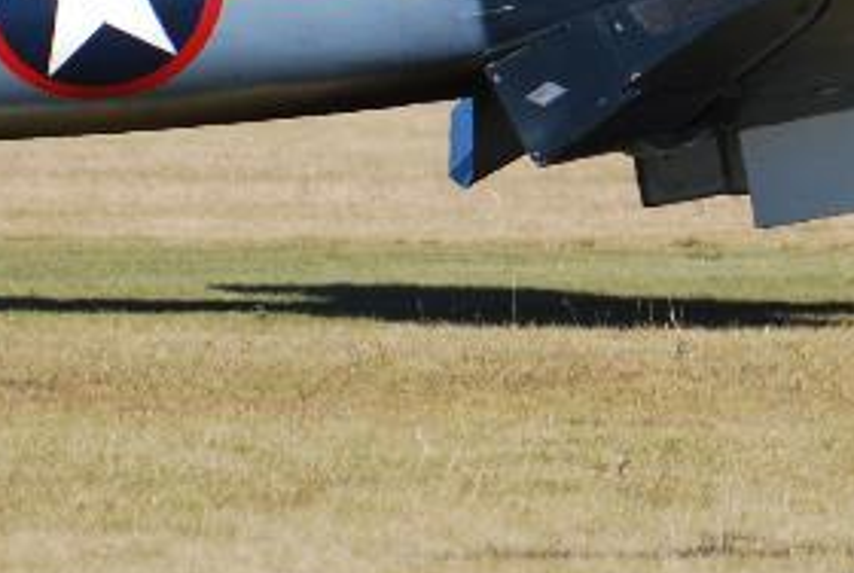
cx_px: 1473
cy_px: -102
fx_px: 22794
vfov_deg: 1.4
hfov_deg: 2.1
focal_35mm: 959
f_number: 5
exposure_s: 1/1000
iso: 200
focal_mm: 175
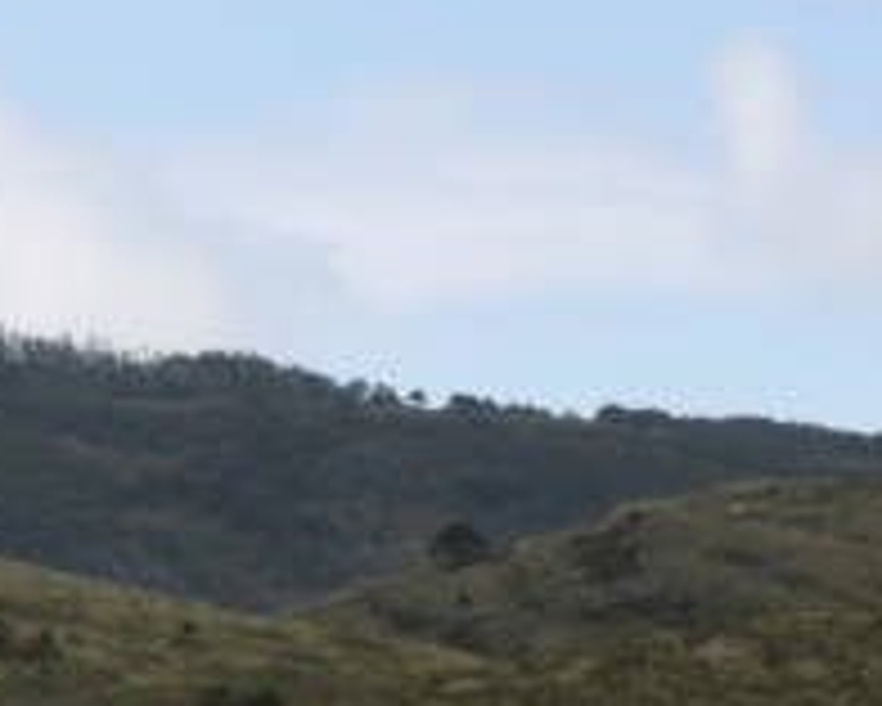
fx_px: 10316
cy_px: 1295
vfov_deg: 3.9
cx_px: -616
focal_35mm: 395
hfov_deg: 4.8
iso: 50
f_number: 2.8
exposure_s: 1/640
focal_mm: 70
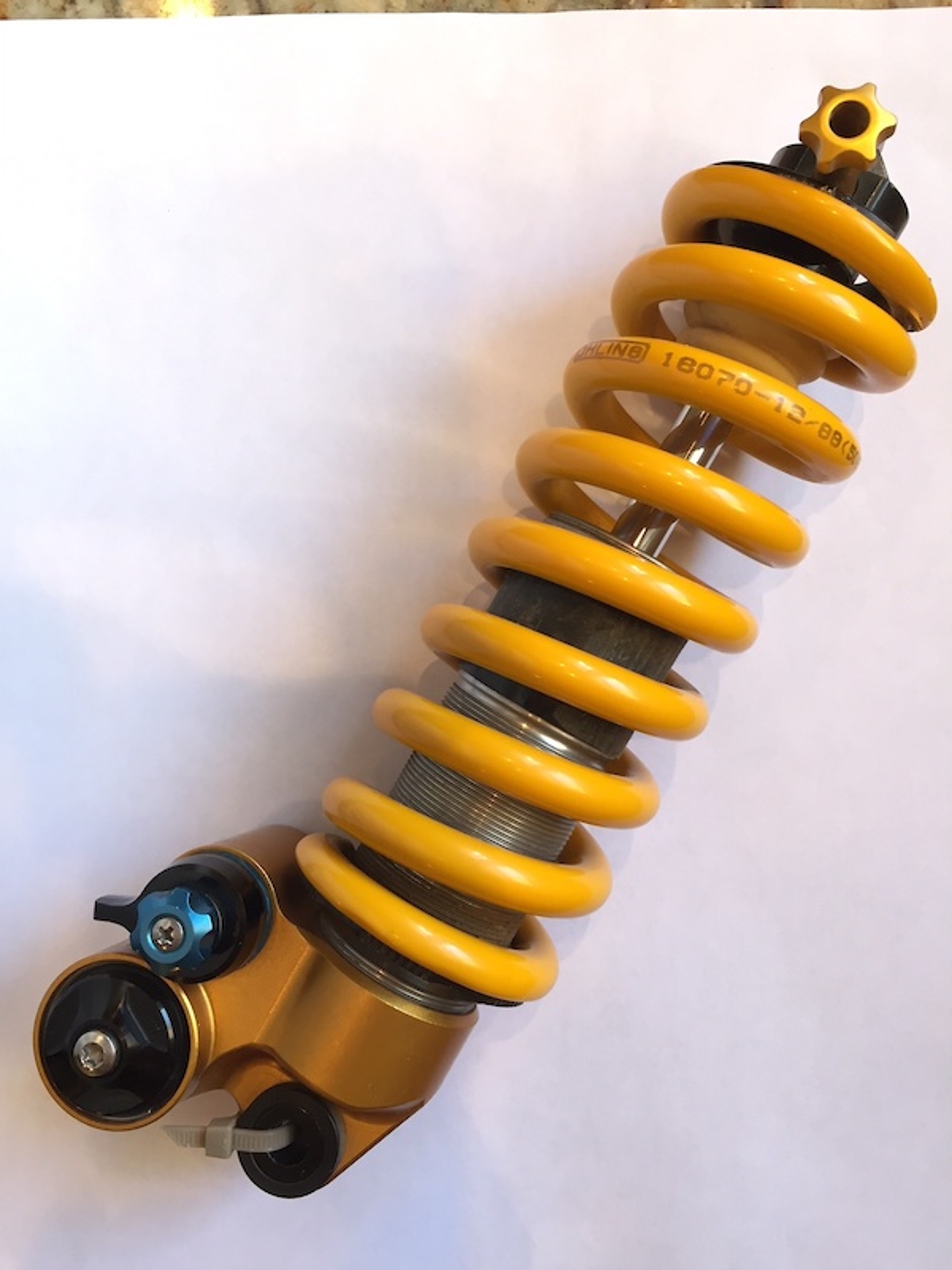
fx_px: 1063
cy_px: 635
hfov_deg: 48.2
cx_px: 476
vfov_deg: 61.7
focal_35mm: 29
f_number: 2.2
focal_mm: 4.15
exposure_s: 1/30
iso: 64
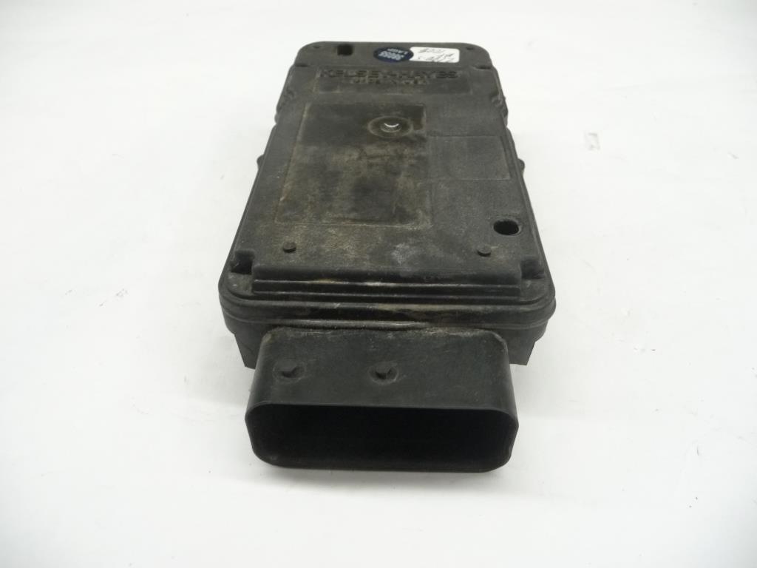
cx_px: 378
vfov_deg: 49.7
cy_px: 284
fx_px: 612
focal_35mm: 28
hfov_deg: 63.4
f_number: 3.3
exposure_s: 1/30
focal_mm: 4.7
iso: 320
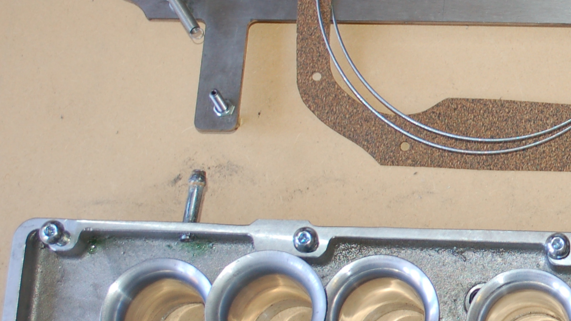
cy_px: 134
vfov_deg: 10.6
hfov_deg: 17.8
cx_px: 686
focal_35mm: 114
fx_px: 1731
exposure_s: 1/60
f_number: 4.8
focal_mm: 29
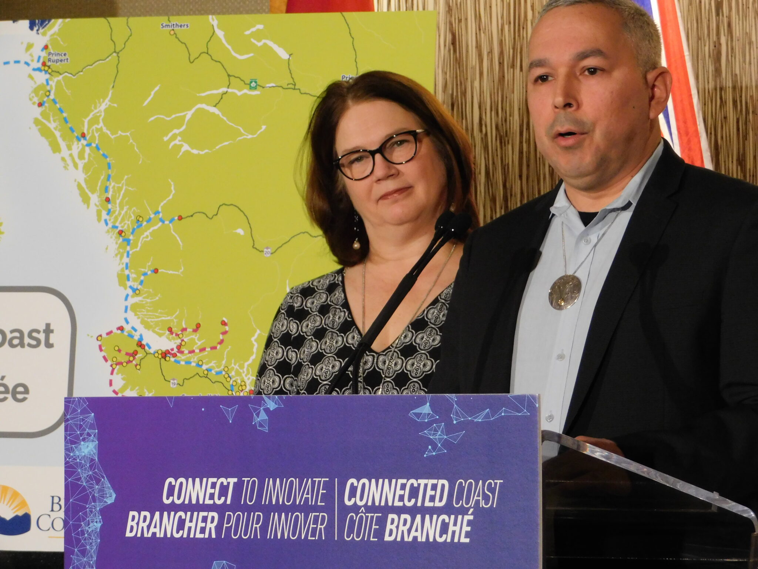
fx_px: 4423
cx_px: 379
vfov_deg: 7.4
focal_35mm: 202
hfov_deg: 9.8
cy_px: 284
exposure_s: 1/30
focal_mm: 35.9
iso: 640
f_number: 5.4
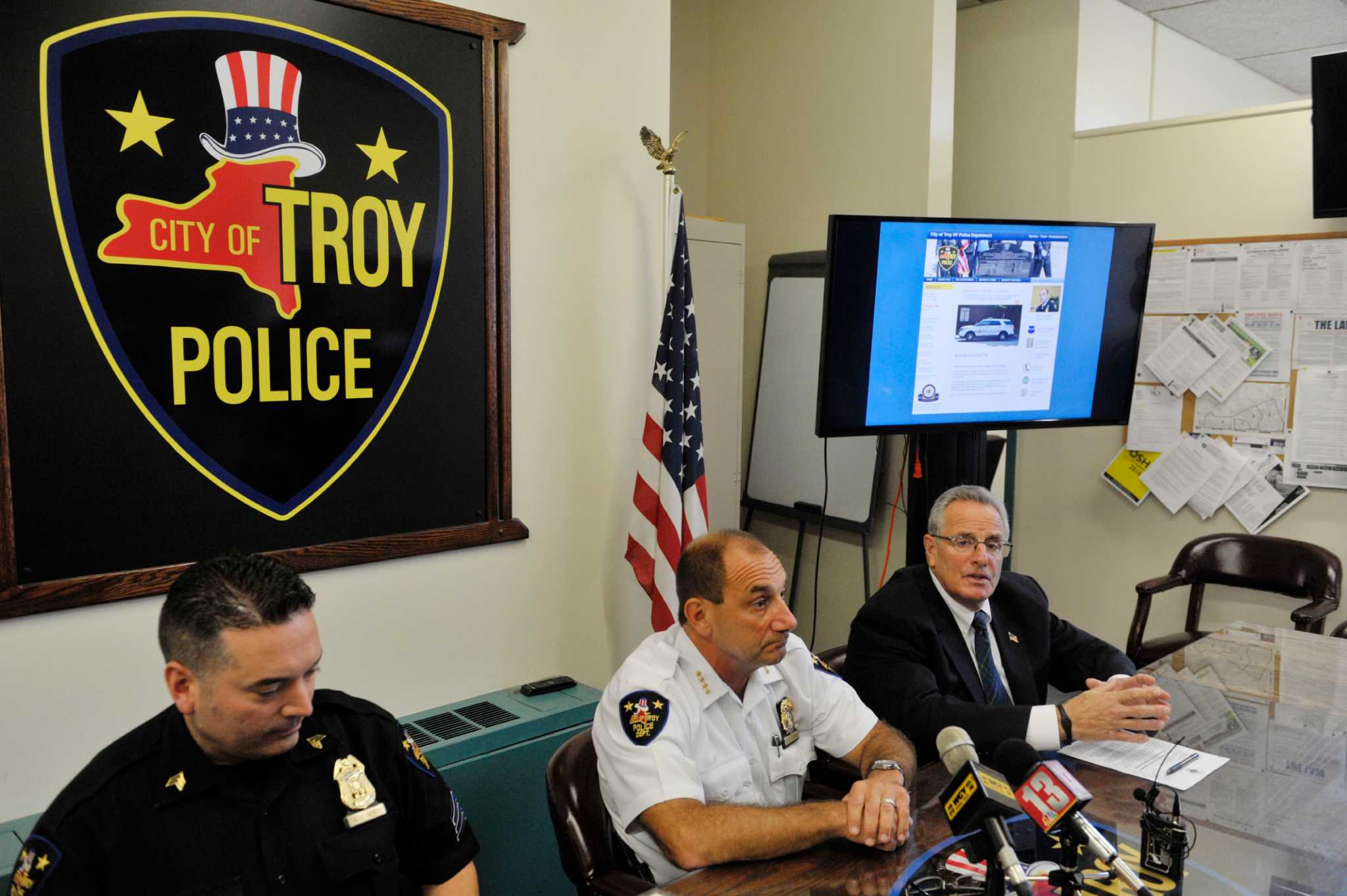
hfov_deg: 63.7
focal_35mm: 29
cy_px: 448
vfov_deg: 44.9
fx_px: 1084
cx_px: 674
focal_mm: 29
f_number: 4
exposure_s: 1/125
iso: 1600
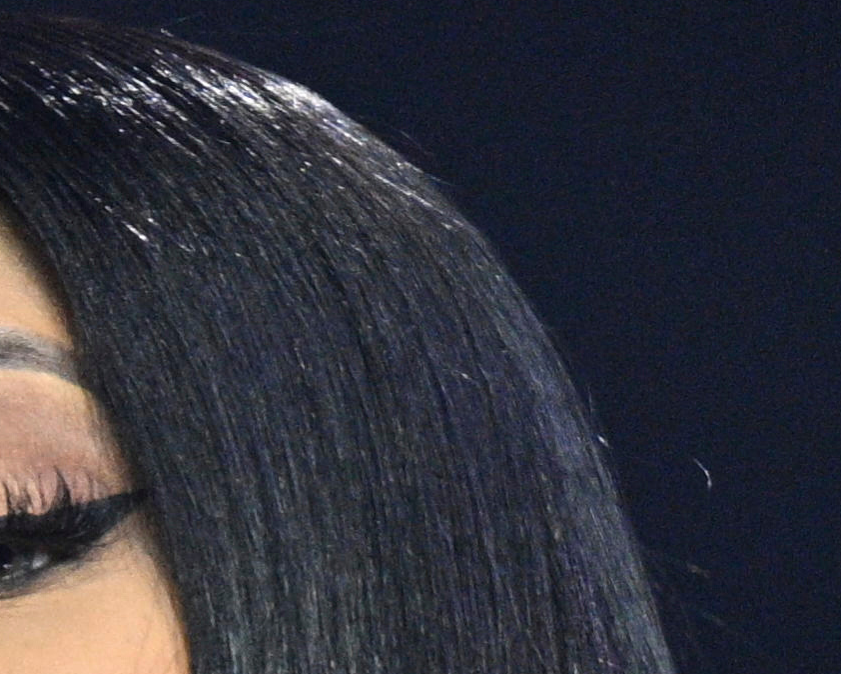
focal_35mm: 1622
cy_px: 1605
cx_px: -574
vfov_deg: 1.0
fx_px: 40382
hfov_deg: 1.2
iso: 1600
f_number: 2.8
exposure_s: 1/640
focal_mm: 180
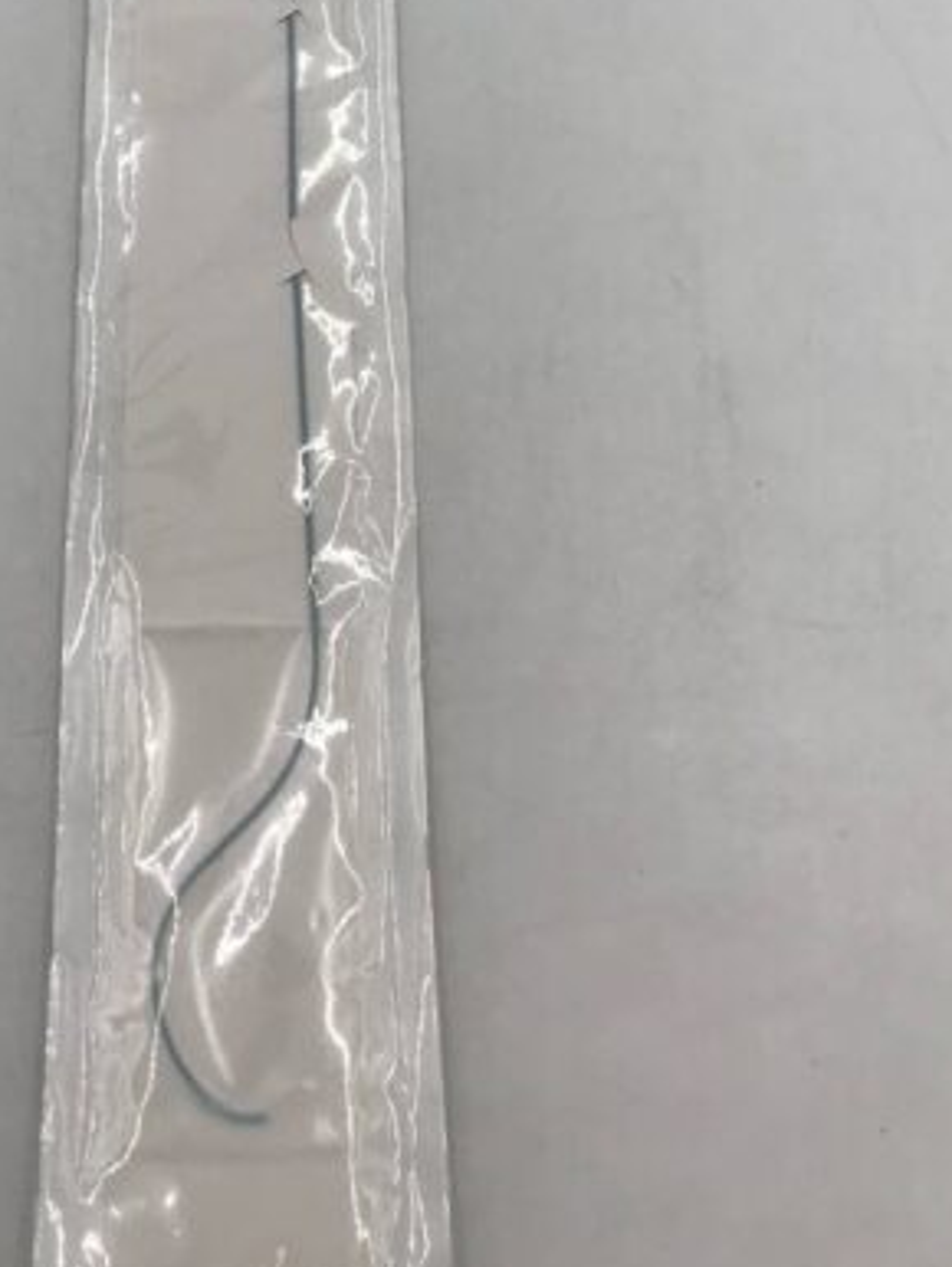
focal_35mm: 58
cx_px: 236
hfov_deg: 25.0
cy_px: 30
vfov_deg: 31.0
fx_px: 2124
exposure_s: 1/447
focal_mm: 3.99
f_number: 1.8
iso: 20
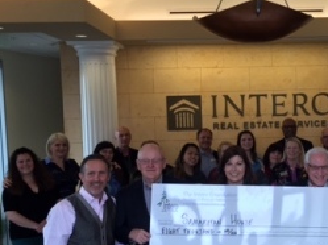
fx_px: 530
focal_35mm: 56
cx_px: 269
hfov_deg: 33.3
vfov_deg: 26.0
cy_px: 151
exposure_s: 1/120
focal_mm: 4.15
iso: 50
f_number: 2.2
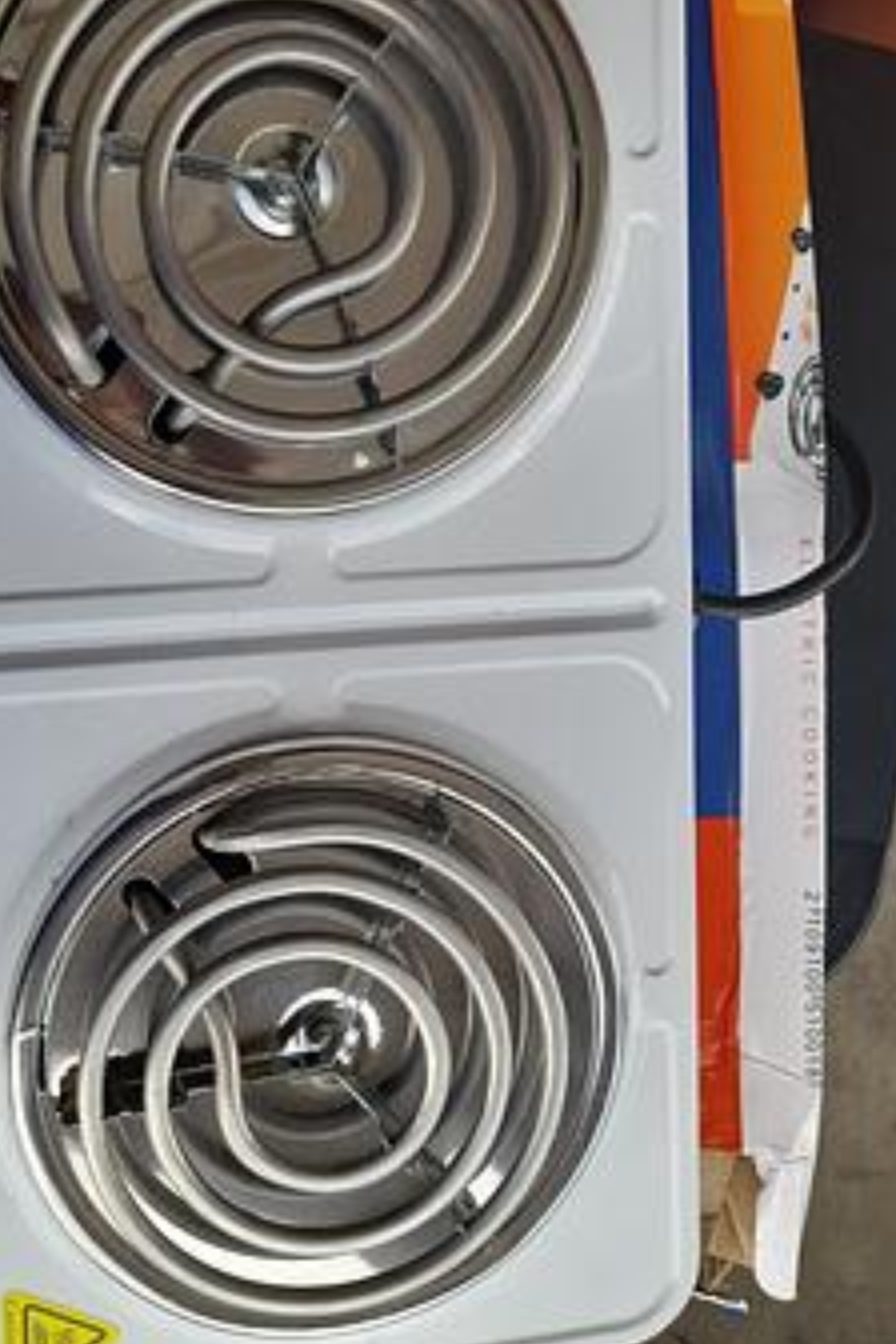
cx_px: 384
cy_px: 568
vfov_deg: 60.0
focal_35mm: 31
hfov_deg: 42.2
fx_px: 1157
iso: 20
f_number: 2
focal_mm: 4.6
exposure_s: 1/110
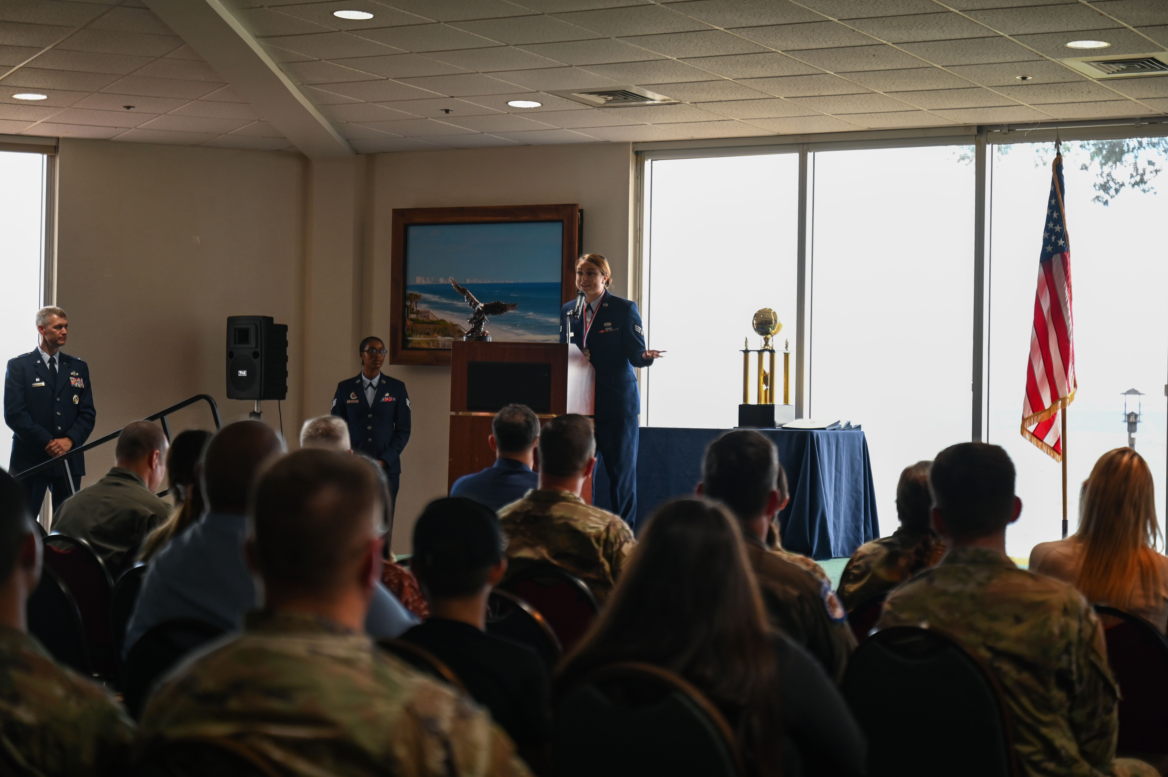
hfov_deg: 28.9
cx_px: 584
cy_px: 388
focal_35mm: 70
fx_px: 2270
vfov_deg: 19.4
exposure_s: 1/125
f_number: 2.8
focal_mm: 70
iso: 800
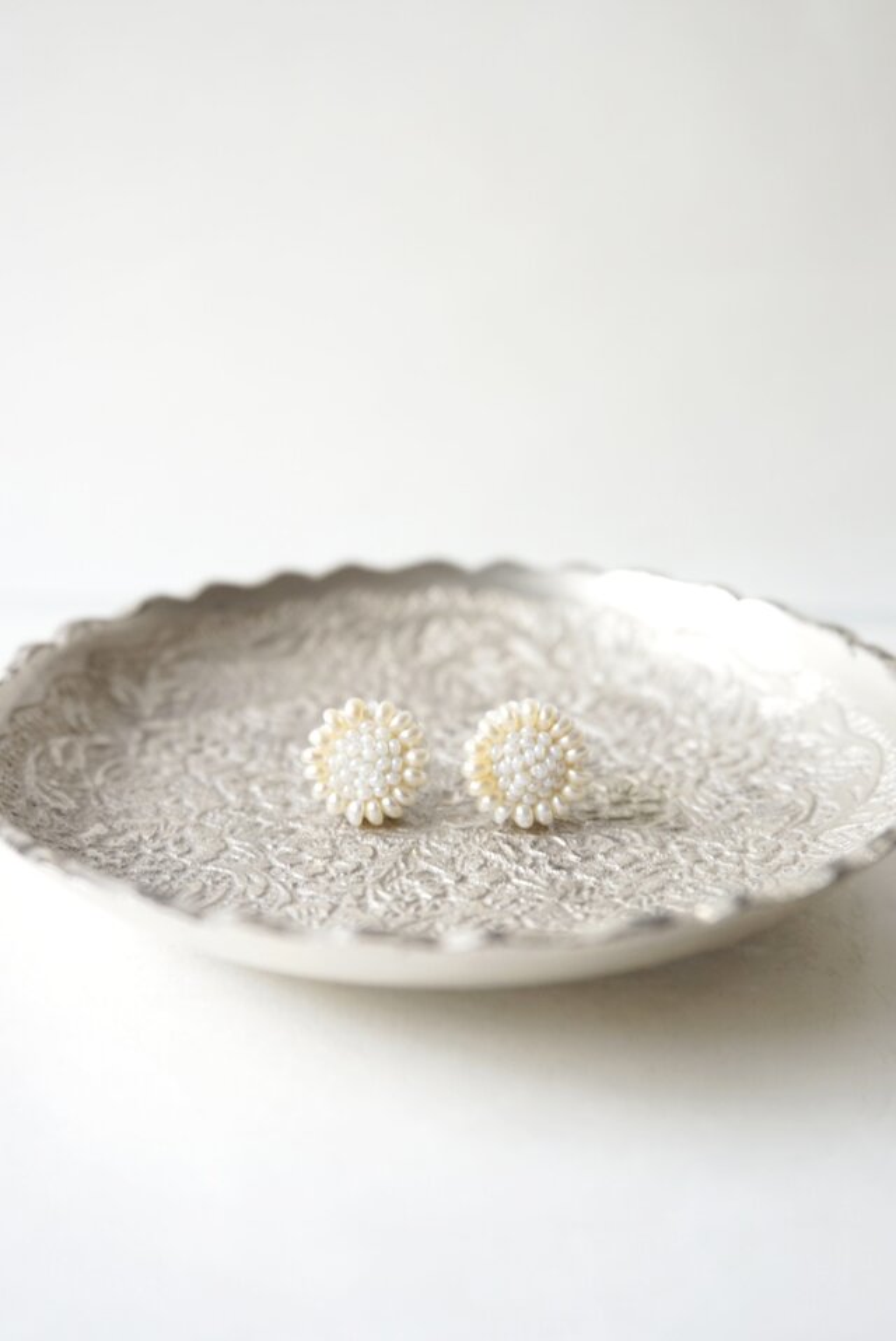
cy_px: 670
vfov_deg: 51.3
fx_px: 1398
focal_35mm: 38
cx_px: 448
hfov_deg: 35.5
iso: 160
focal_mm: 25
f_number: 4.5
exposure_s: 1/60
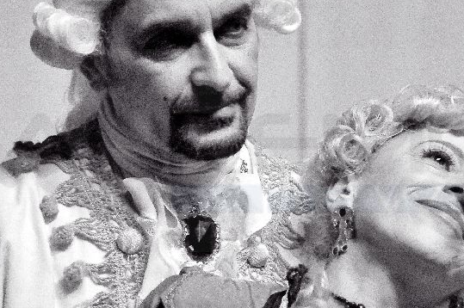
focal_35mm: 445
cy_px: 151
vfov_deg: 3.1
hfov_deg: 4.6
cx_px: 240
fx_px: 5729
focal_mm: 200
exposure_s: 1/125
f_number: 5.6
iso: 3200
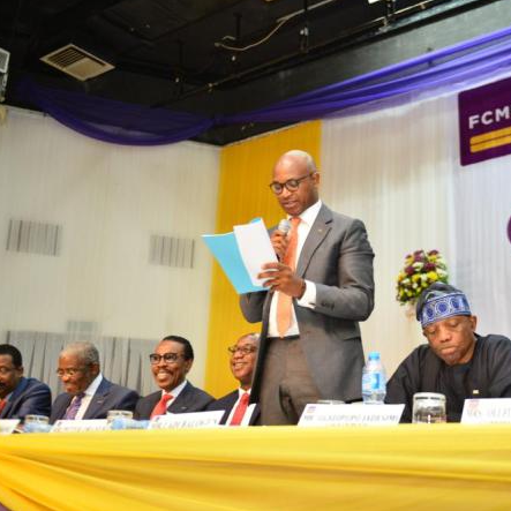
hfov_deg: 35.6
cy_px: 251
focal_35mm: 47
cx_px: 349
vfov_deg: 36.1
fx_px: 785
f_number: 2.8
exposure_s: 1/100
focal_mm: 36
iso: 2000
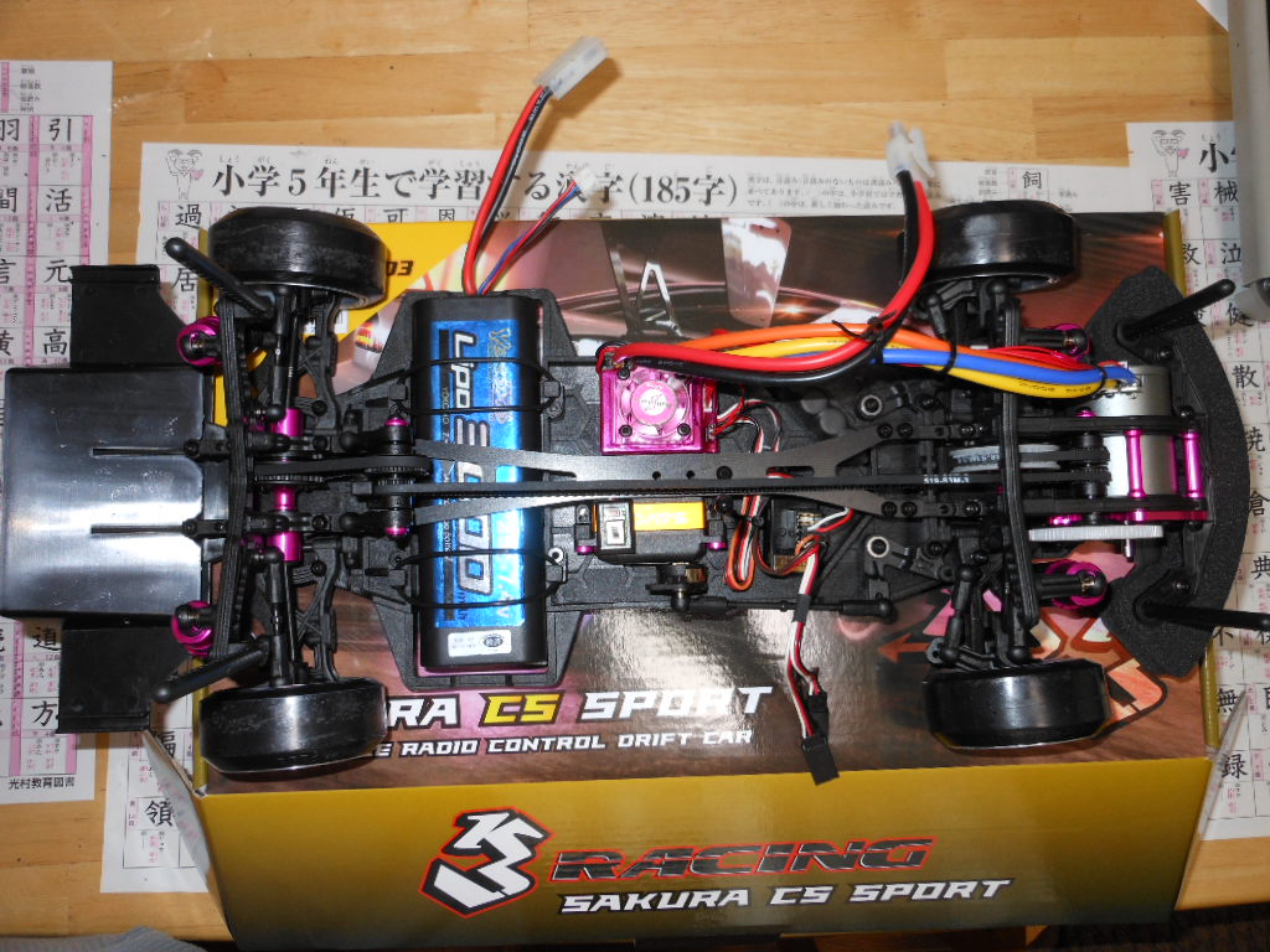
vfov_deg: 49.7
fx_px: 1027
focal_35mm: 28
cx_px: 635
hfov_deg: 63.4
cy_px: 476
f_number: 3.7
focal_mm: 5
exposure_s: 1/25
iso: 80
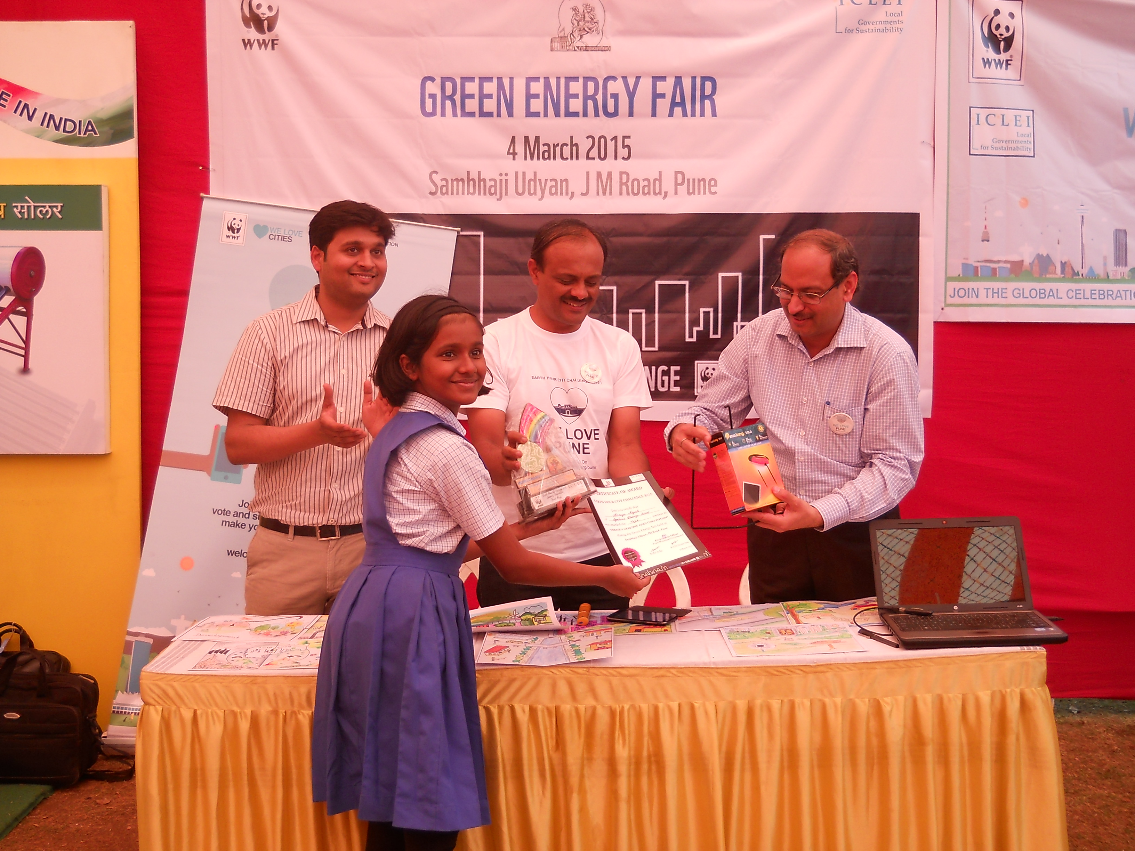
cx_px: 568
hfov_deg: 45.8
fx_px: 1344
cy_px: 426
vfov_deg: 35.1
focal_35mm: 41
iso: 80
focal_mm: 6.72
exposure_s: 1/125
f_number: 3.1
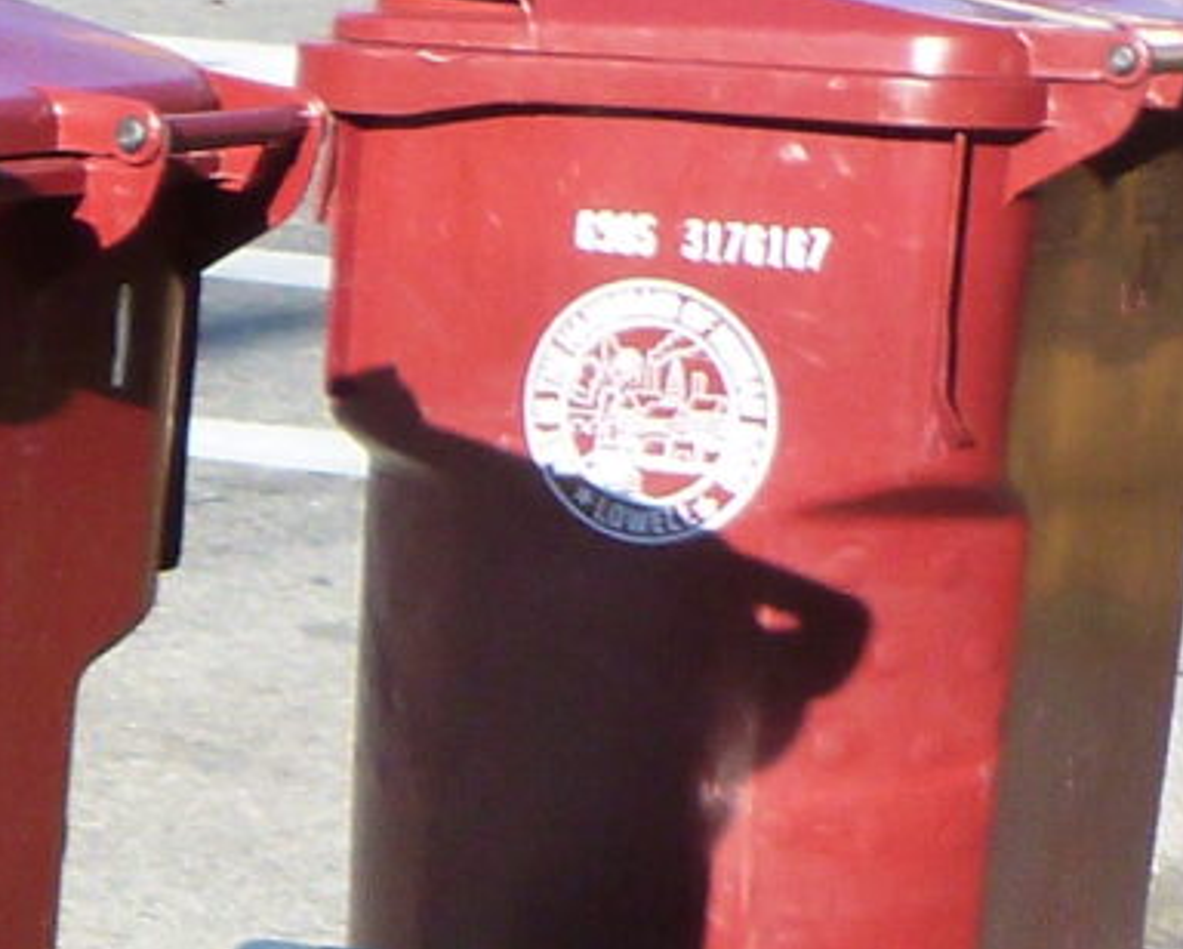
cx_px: -1565
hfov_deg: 9.0
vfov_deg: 7.9
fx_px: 6834
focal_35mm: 195
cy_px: 1171
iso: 160
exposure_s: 1/400
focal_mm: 5.4
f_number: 3.4
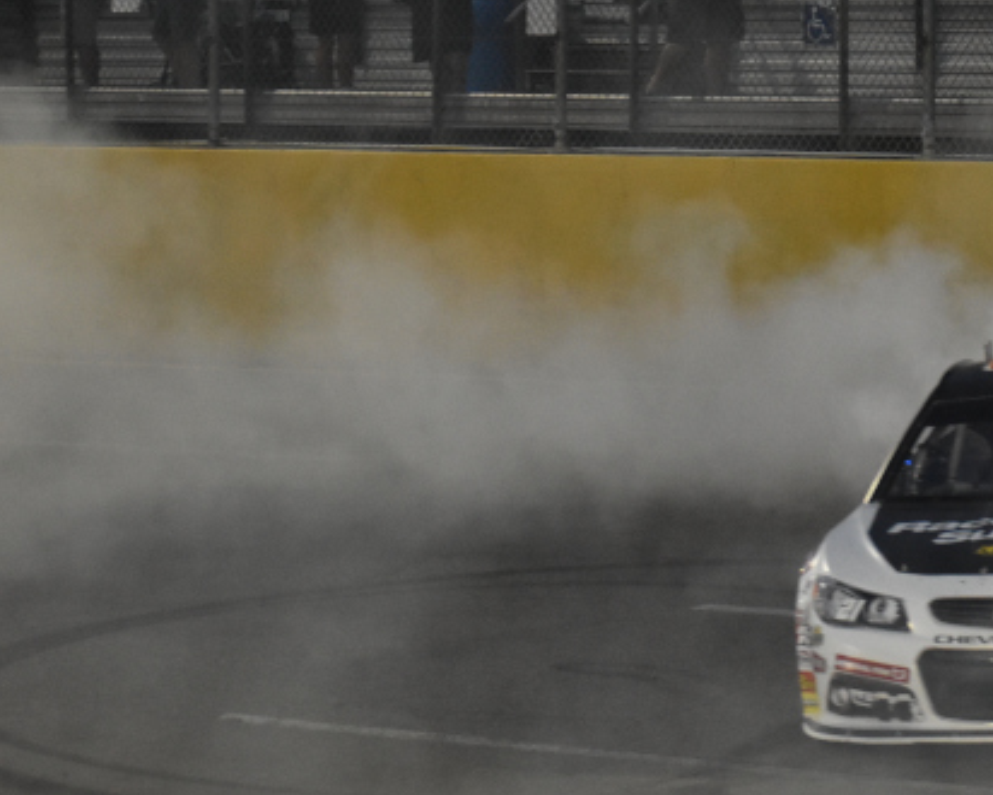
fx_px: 6998
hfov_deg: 8.1
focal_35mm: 238
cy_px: 469
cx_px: 981
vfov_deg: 6.5
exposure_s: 1/125
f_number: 4.8
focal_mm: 82
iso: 3200
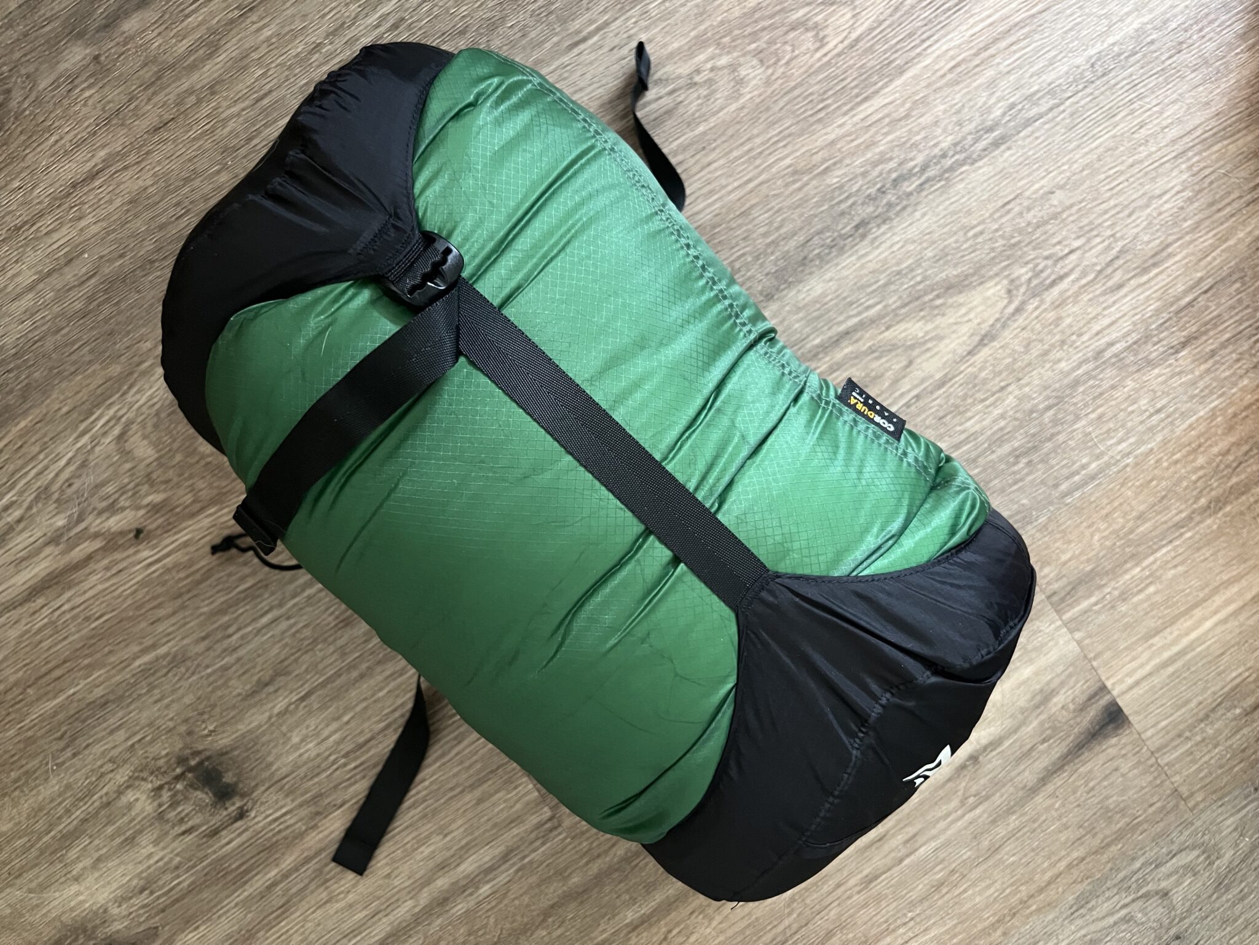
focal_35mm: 26
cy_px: 472
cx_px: 630
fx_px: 946
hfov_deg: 67.3
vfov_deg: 53.1
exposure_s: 1/40
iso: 500
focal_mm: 5.7
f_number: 1.5
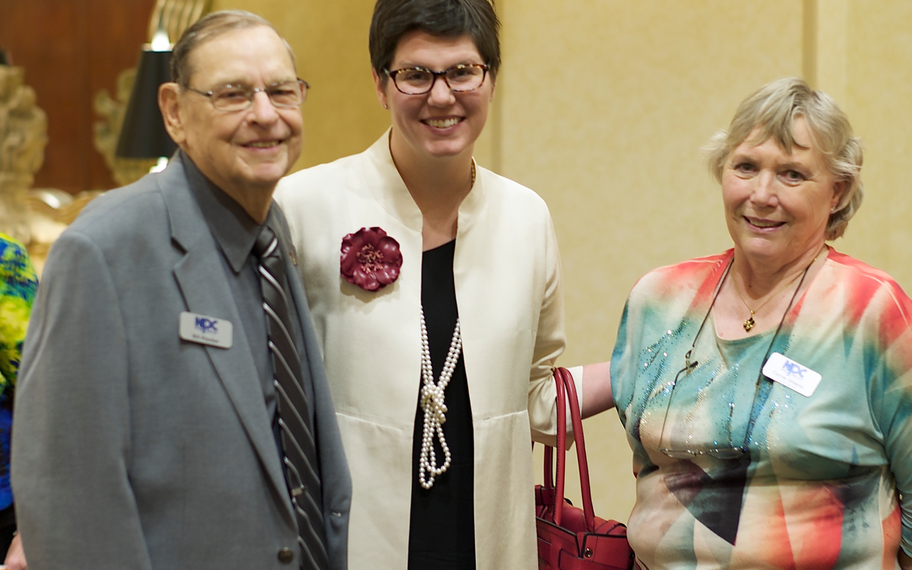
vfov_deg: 18.9
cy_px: 264
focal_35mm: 69
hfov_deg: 29.8
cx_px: 458
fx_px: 1715
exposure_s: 1/16
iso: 160
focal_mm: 50
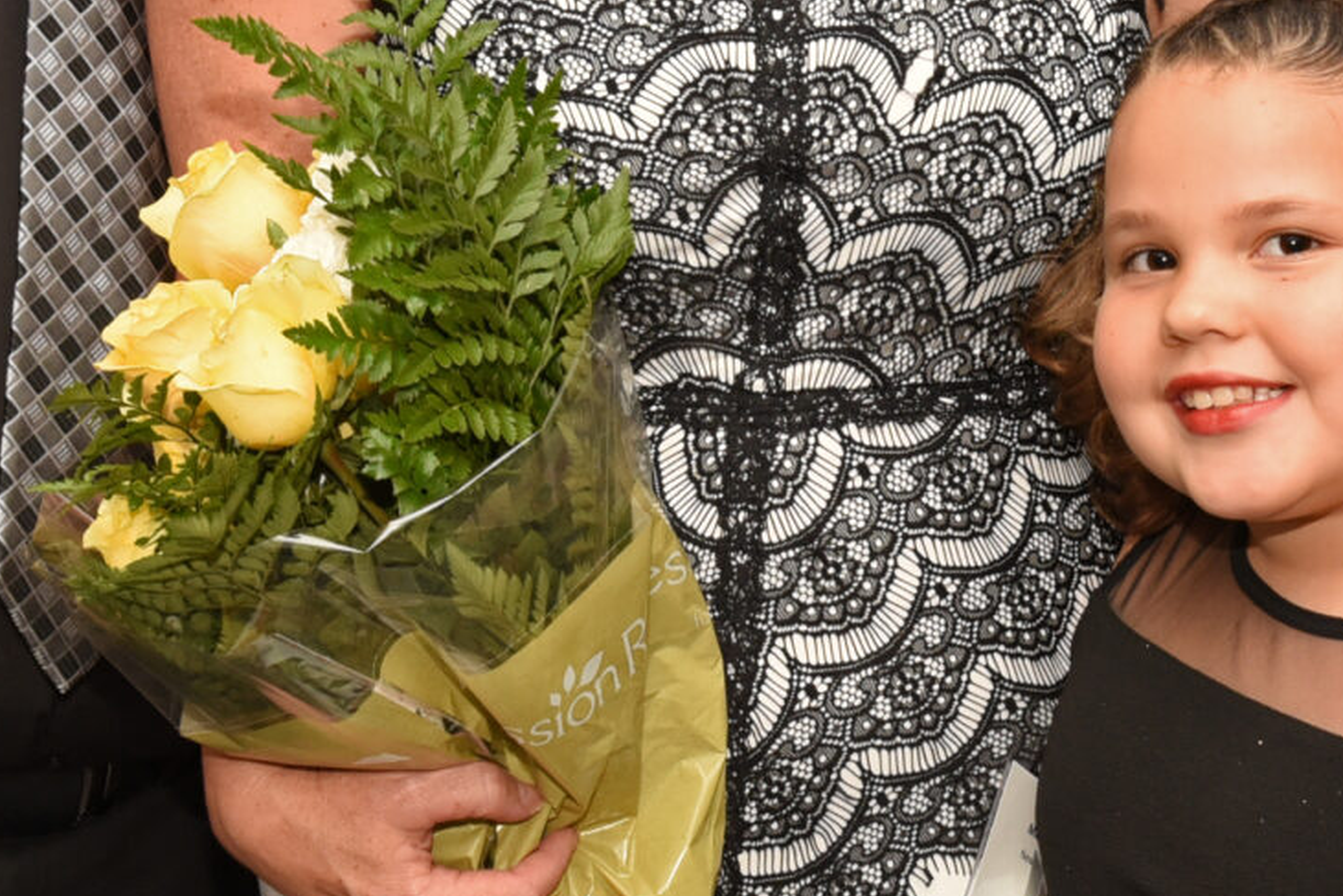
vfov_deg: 10.3
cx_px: 812
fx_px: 4963
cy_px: 317
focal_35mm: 133
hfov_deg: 15.4
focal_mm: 38
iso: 1250
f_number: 7.1
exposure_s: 1/50
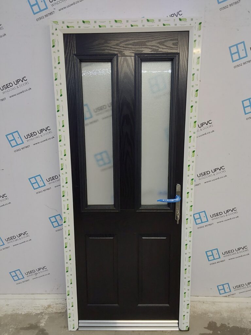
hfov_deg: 49.7
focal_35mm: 28
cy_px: 168
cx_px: 126
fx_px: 271
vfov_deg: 63.4
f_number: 1.9
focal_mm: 2.91
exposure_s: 1/50
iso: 80
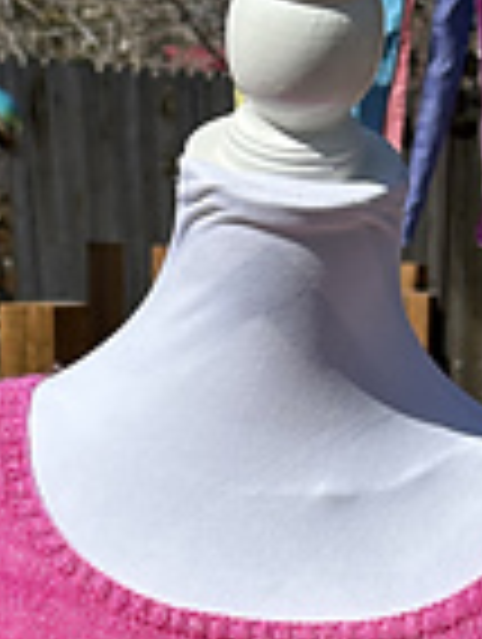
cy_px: 958
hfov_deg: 8.8
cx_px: 236
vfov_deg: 11.2
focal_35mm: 169
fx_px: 3128
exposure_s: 1/6211
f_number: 1.78
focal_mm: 6.86
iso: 64
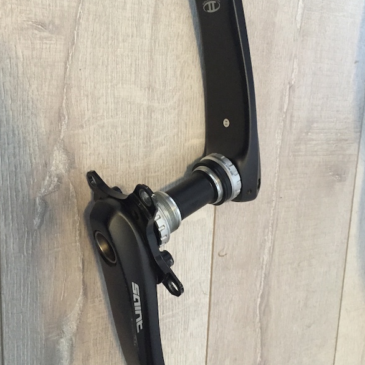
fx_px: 418
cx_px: 181
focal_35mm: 35
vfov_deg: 47.2
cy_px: 181
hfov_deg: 47.2
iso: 250
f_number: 2.2
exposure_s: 1/20
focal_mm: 4.15
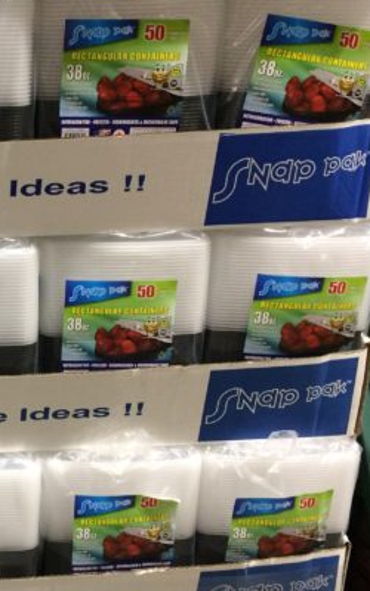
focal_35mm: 59
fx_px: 952
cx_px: -73
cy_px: 356
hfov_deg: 20.6
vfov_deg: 34.4
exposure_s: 1/30
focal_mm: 4.15
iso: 160
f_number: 2.2
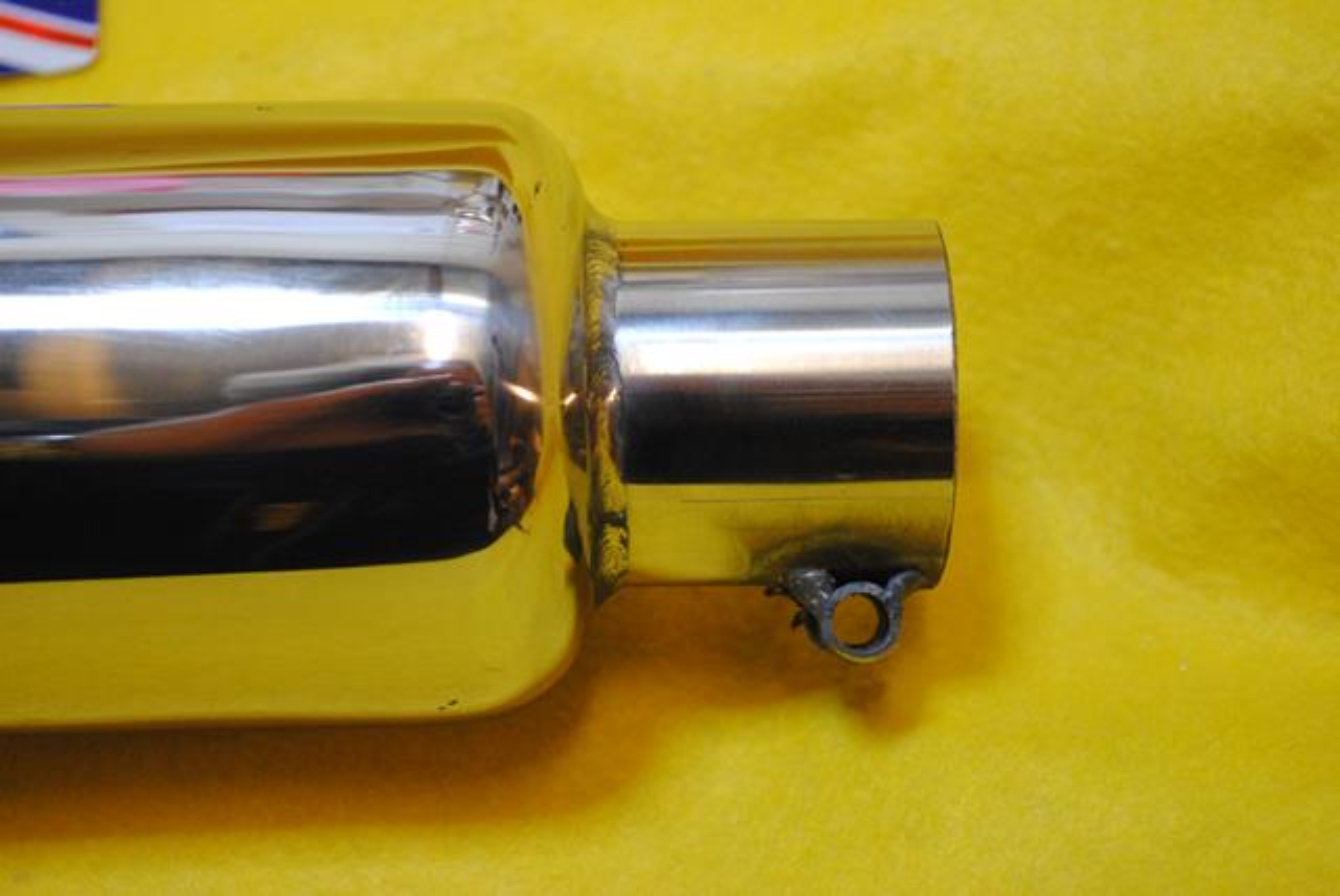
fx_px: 2682
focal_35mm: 72
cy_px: 448
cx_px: 670
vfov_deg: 19.0
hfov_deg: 28.0
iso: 900
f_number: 5.6
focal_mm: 48
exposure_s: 1/30
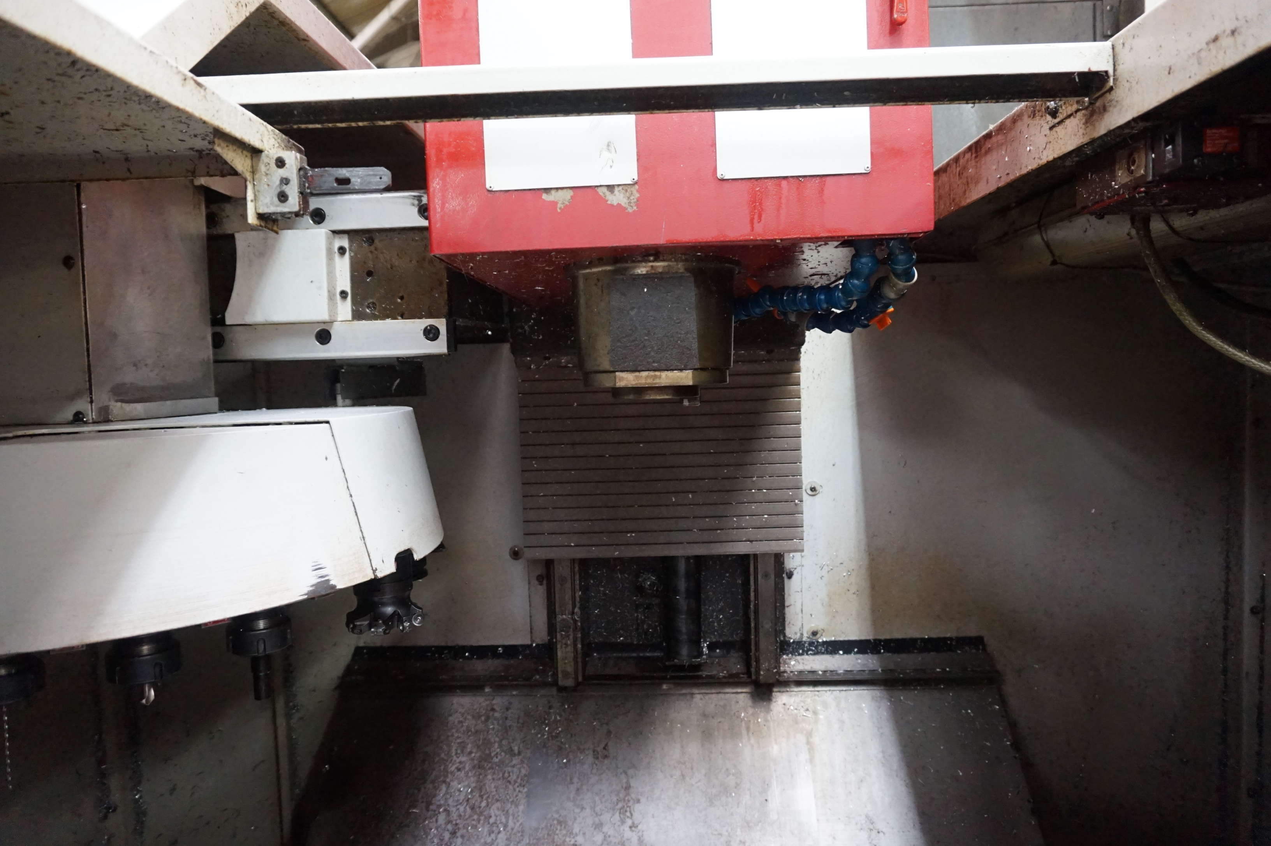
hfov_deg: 73.8
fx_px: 847
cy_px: 423
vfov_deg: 53.1
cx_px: 636
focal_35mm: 24
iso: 3200
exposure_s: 1/125
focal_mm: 16
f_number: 3.5
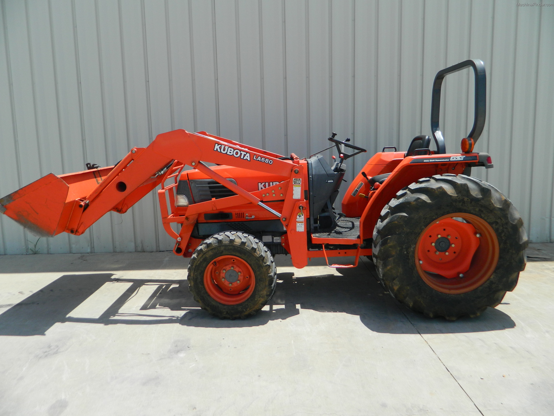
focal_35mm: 25
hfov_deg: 69.4
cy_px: 208
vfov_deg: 54.9
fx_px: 400
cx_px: 277
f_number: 8.7
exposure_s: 1/160
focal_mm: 4.5
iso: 80
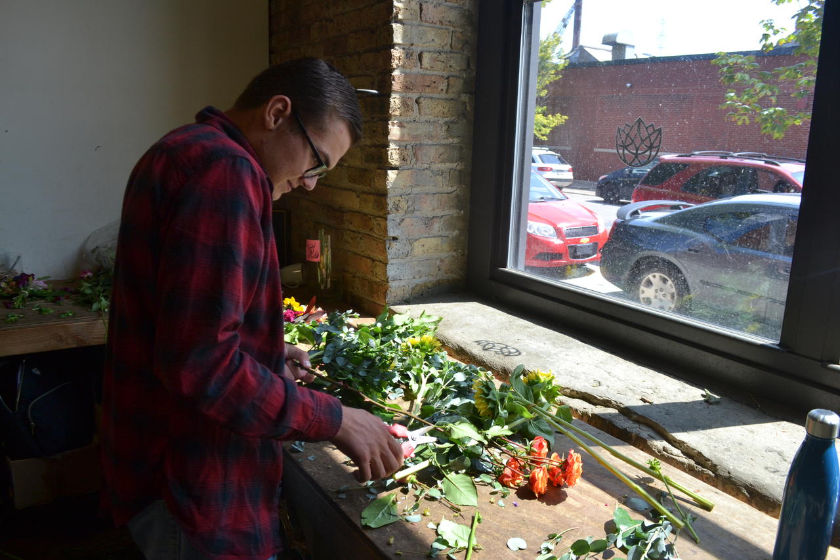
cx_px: 420
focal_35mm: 27
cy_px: 280
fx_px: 630
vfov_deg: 47.9
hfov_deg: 67.4
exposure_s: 1/125
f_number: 5.6
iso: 160
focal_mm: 18
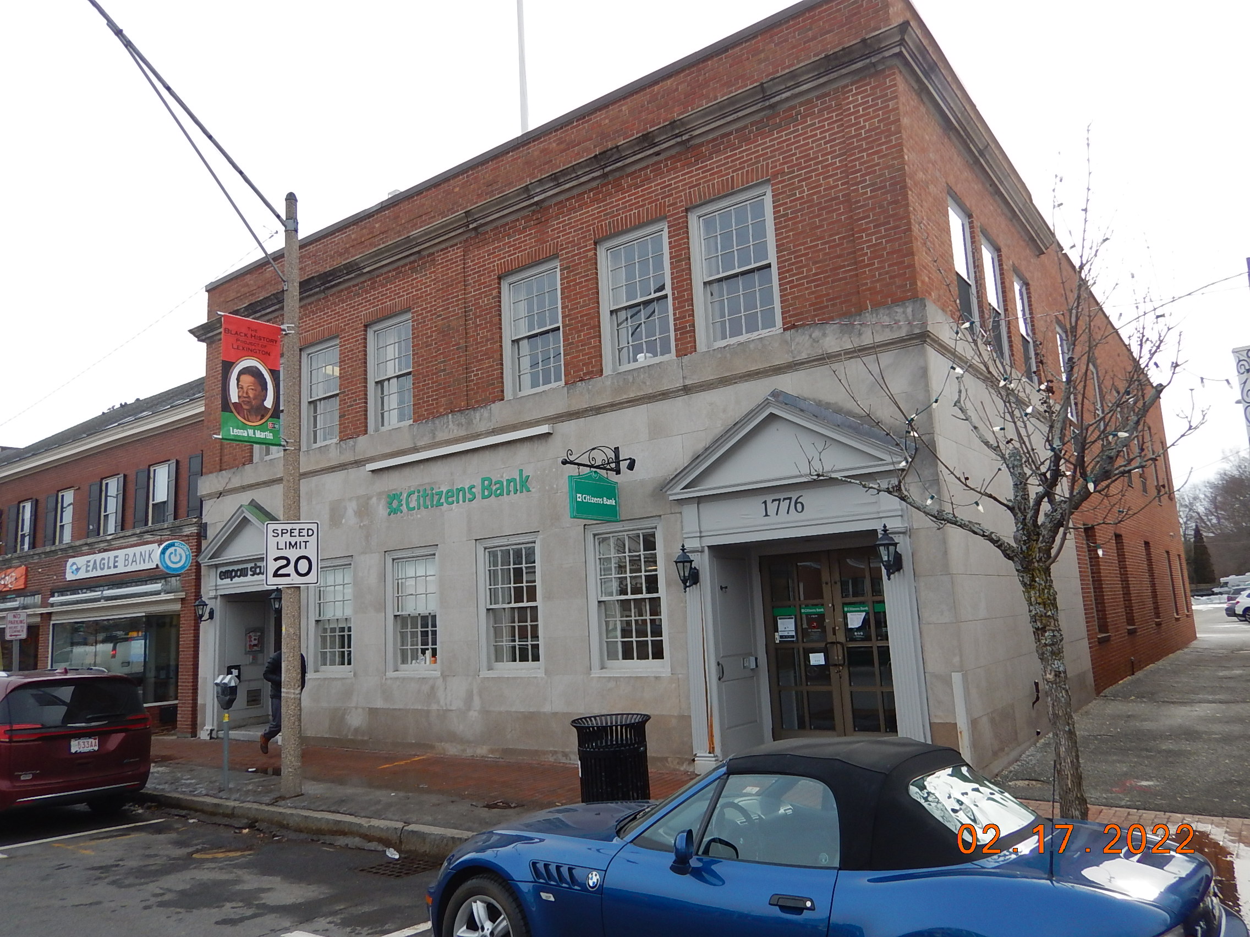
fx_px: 867
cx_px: 625
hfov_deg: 71.6
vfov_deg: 56.8
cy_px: 468
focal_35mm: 24
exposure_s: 1/800
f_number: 2.8
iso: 125
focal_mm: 4.3
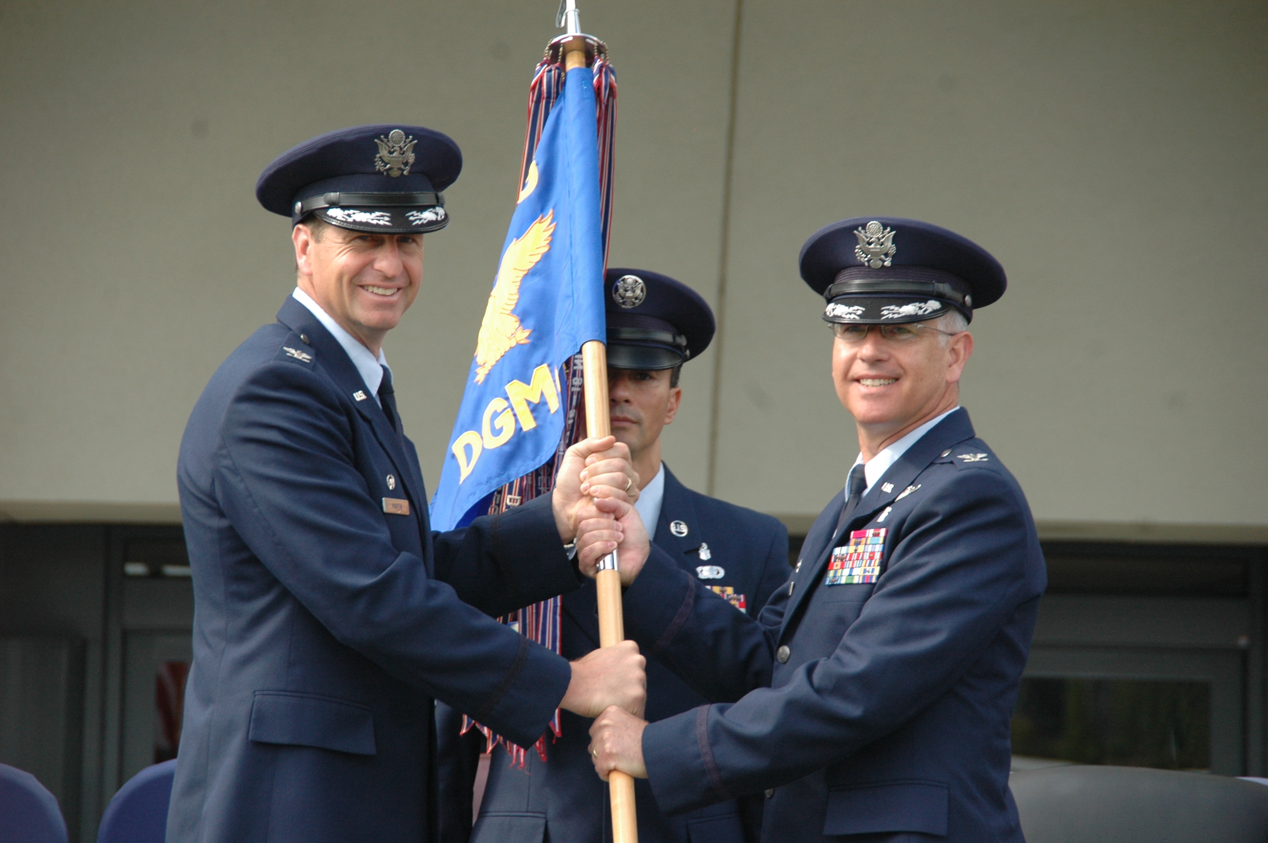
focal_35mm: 218
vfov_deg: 6.3
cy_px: 422
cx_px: 634
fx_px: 7654
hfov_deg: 9.5
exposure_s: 1/320
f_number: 6
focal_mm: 145
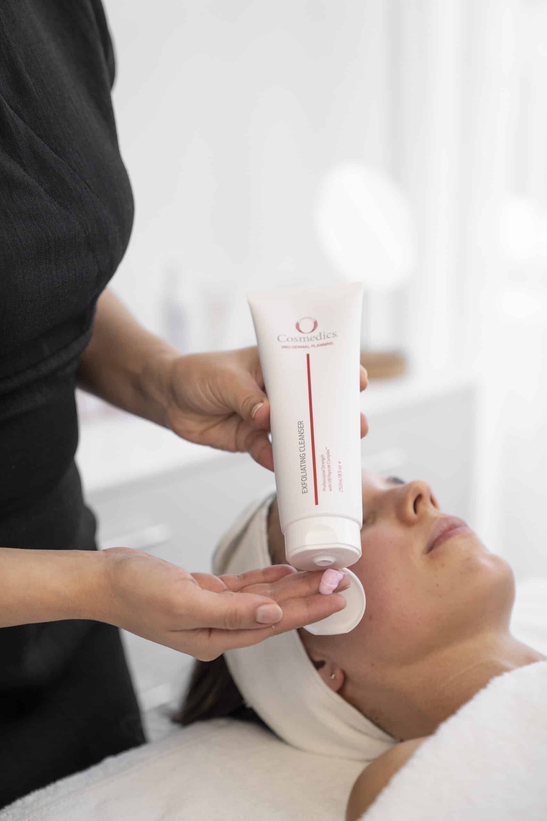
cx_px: 274
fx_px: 1413
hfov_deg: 21.9
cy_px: 410
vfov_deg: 32.4
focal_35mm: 62
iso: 400
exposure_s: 1/100
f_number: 2.8
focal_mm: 62
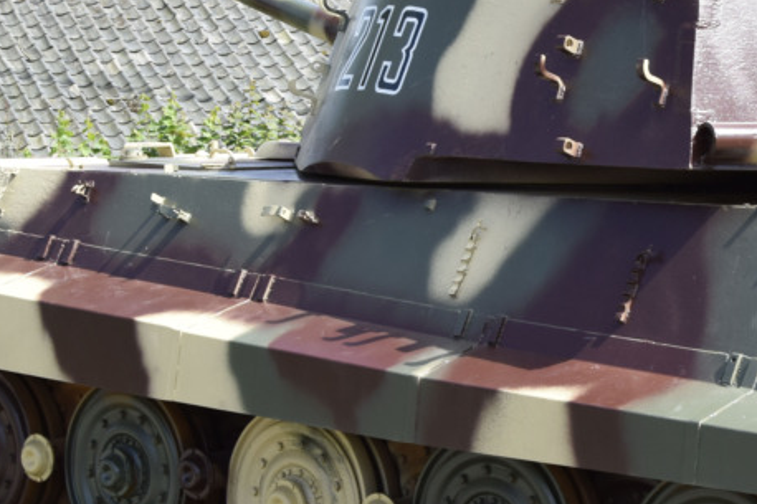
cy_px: 364
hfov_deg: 18.4
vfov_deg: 12.4
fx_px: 2312
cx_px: 626
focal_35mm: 110
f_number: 8
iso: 200
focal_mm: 28
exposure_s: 1/250
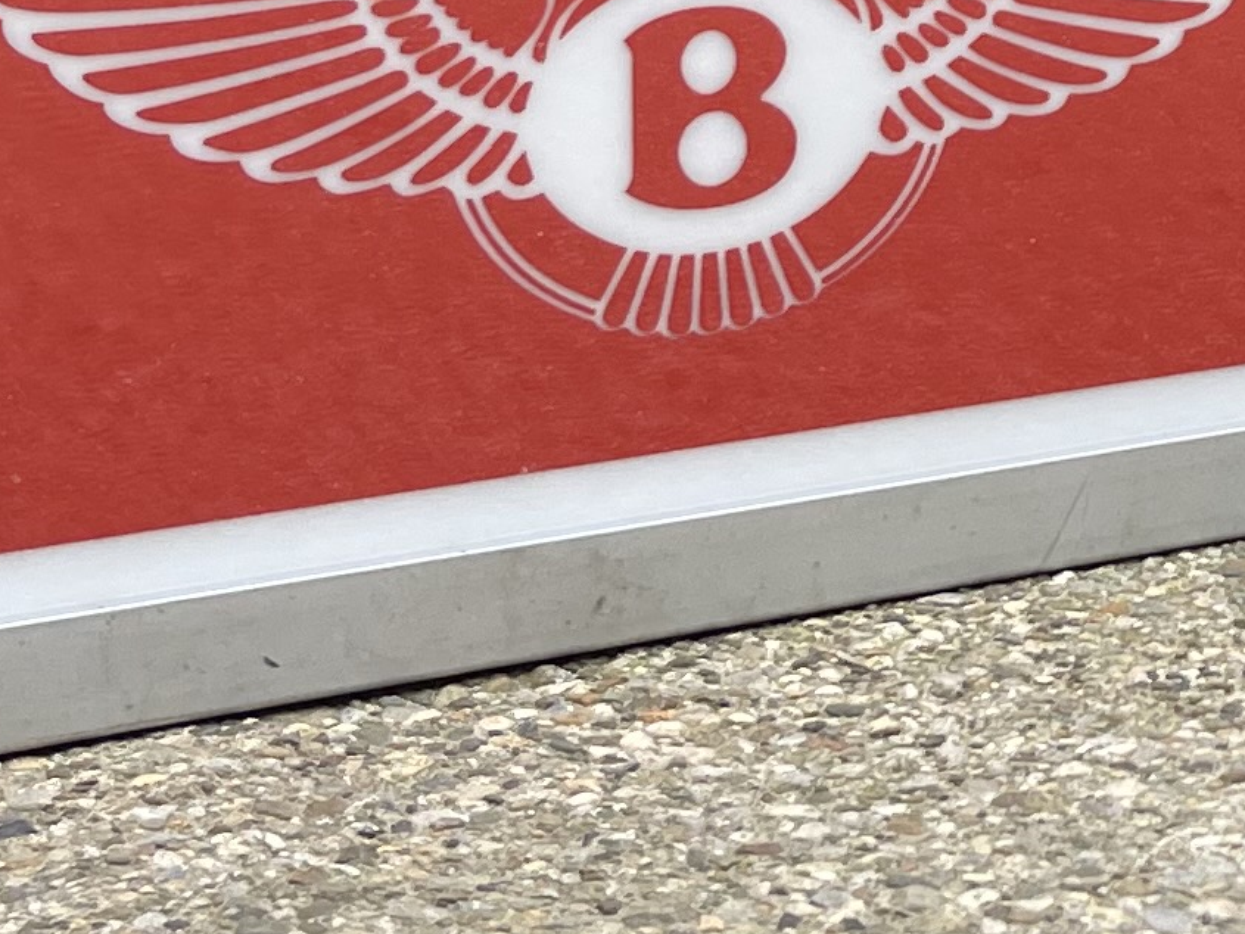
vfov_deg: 11.4
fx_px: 4460
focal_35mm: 124
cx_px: 1675
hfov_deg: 15.1
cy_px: -530
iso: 32
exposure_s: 1/484
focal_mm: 5.1
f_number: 1.6
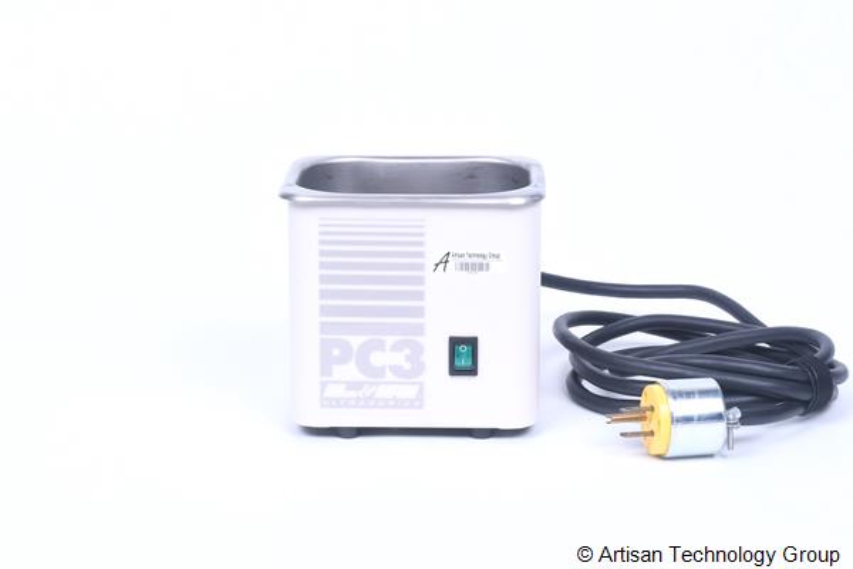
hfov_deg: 35.1
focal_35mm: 57
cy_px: 284
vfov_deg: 23.8
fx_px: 1350
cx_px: 426
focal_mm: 38
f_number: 14
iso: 200
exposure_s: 1/200
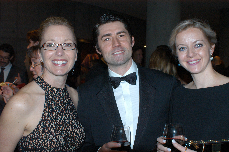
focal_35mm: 42
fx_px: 267
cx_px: 114
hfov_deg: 46.4
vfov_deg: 31.8
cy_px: 76
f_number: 4.5
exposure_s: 1/60
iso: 640
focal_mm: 28
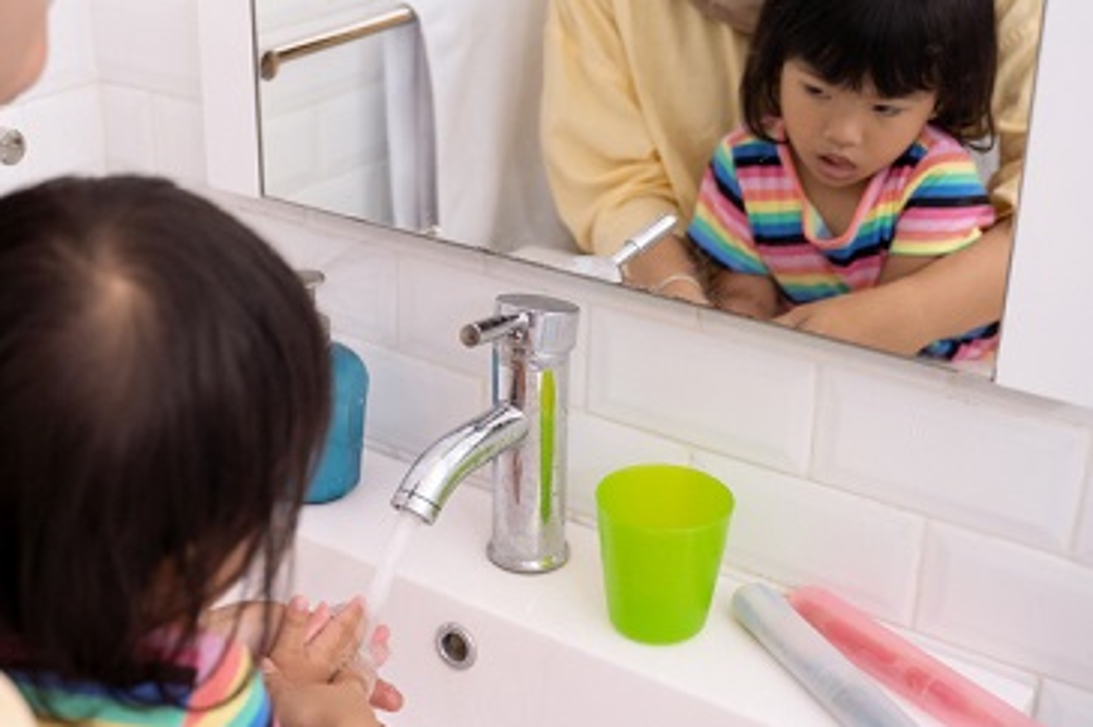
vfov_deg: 26.9
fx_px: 1517
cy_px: 311
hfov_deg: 39.1
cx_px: 342
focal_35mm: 50
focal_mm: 28
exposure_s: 1/320
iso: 3200
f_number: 2.8
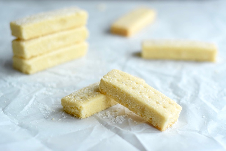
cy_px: 76
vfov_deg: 18.2
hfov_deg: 27.0
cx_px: 113
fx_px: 471
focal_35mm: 75
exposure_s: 1/80
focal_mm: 50
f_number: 2.5
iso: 400
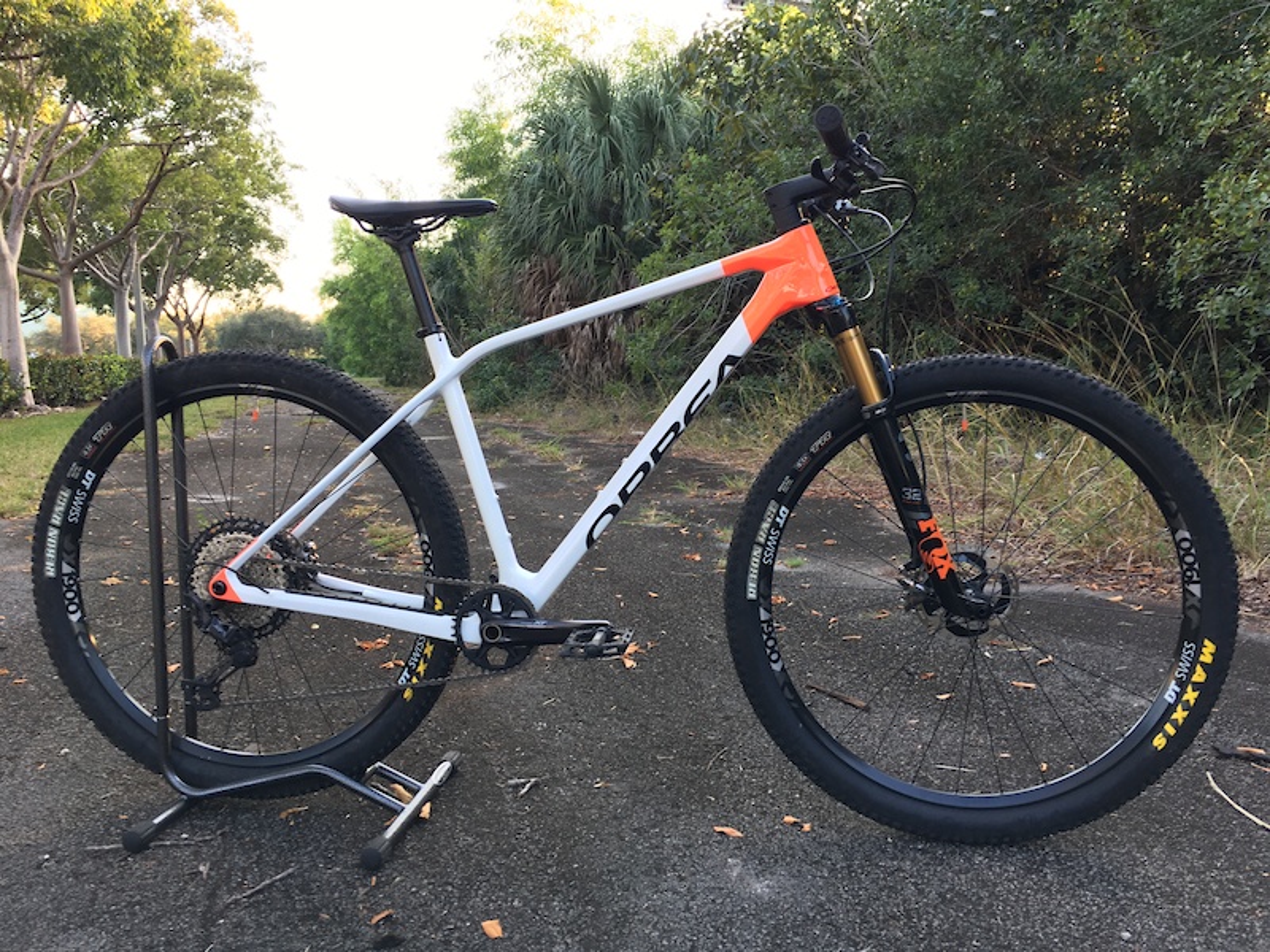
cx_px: 635
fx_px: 1064
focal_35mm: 29
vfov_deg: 48.2
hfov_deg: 61.7
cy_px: 476
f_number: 2.2
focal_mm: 4.15
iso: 25
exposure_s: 1/60
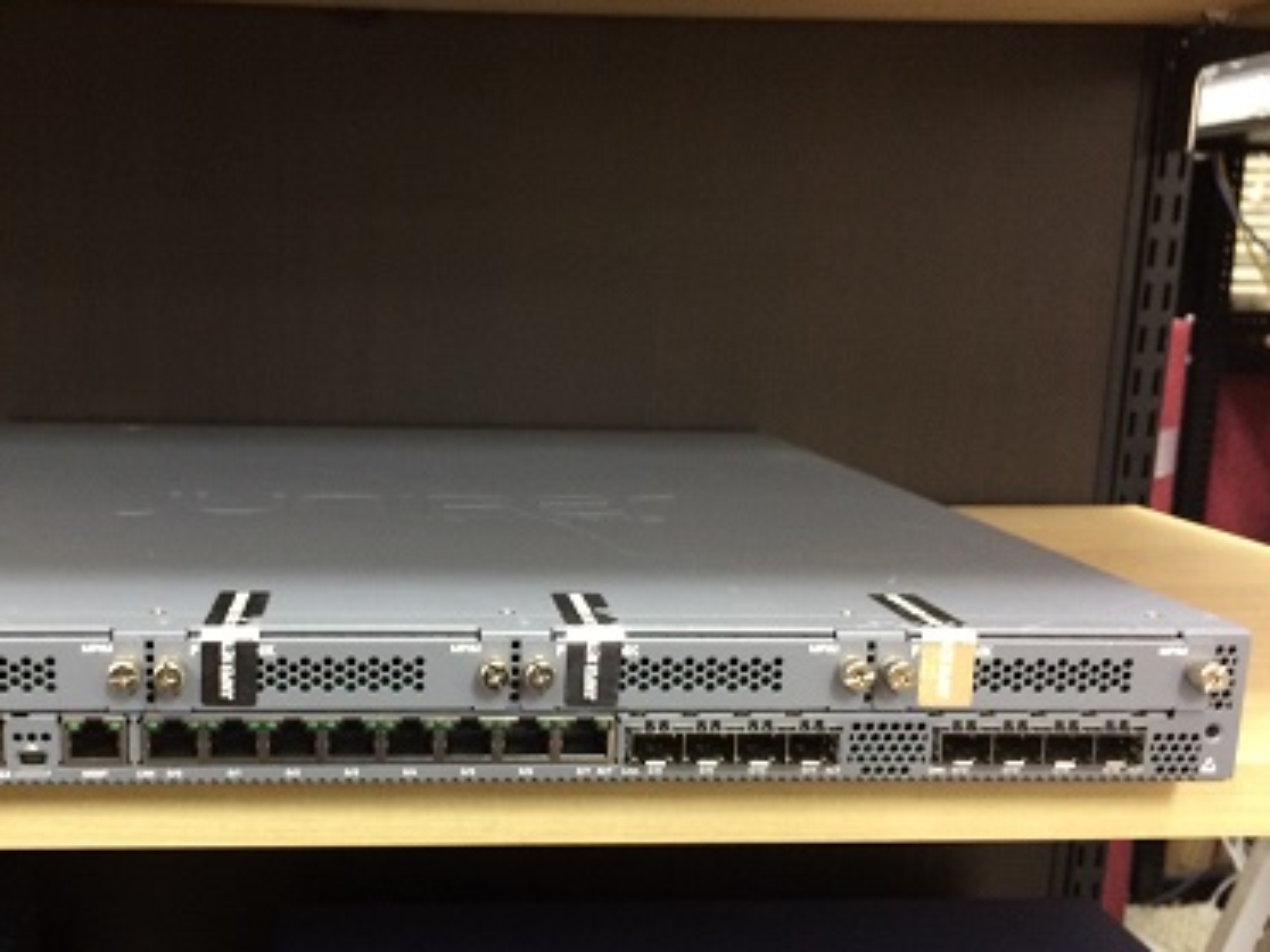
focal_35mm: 39
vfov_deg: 36.7
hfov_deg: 47.2
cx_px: 434
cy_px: 565
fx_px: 1431
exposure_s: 1/17
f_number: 2.2
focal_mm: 4.15
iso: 250
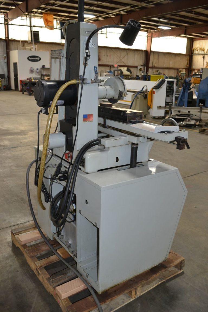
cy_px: 156
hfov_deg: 43.6
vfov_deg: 61.9
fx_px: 260
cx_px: 104
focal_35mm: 30
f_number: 4
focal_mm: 20
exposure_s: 1/60
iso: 400
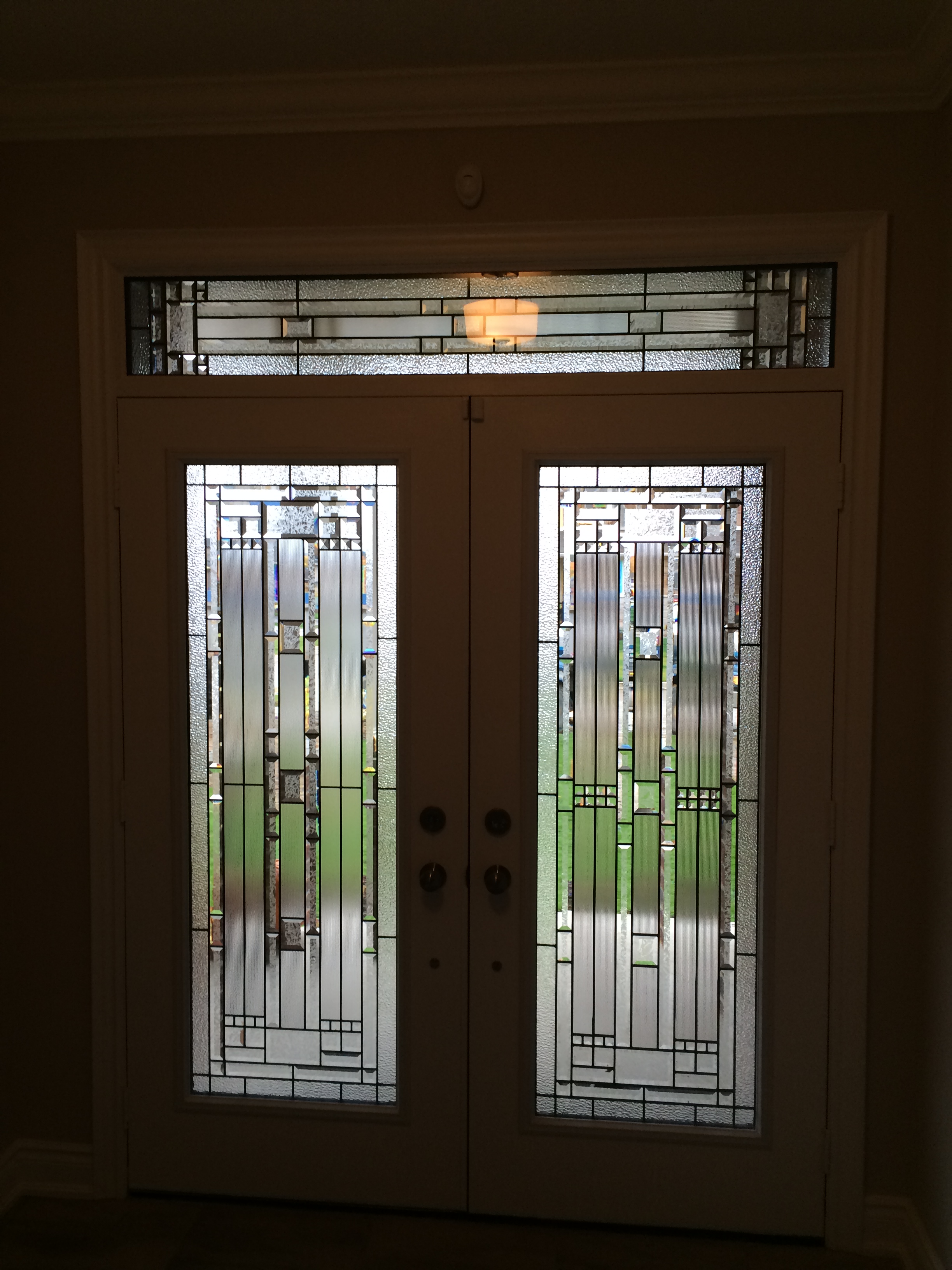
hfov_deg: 46.8
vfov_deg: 60.0
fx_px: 1100
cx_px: 476
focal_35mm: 30
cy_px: 635
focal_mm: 4.12
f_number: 2.2
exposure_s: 1/30
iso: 40
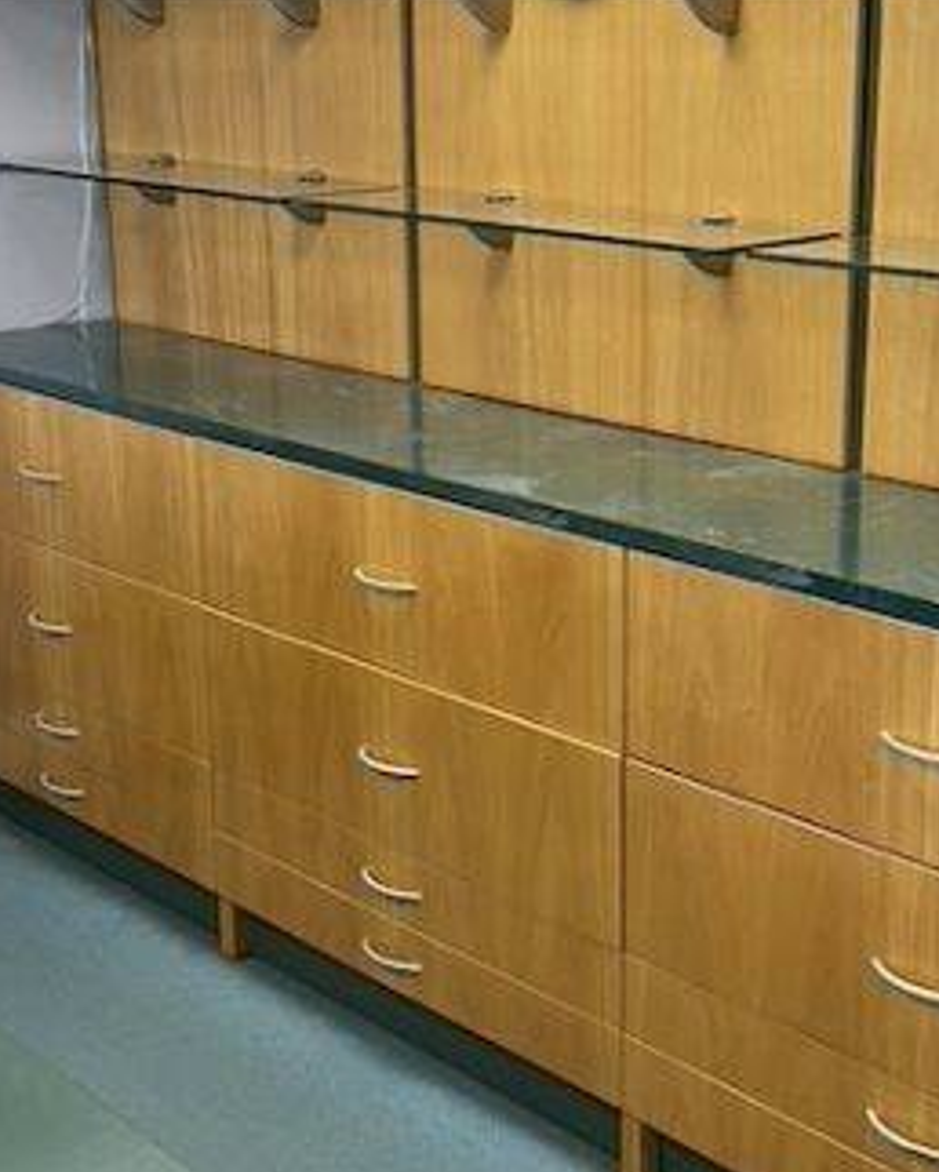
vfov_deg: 31.9
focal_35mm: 59
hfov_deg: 25.7
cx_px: 601
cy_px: 584
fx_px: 2048
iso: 125
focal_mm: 4.25
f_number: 1.8
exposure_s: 1/50
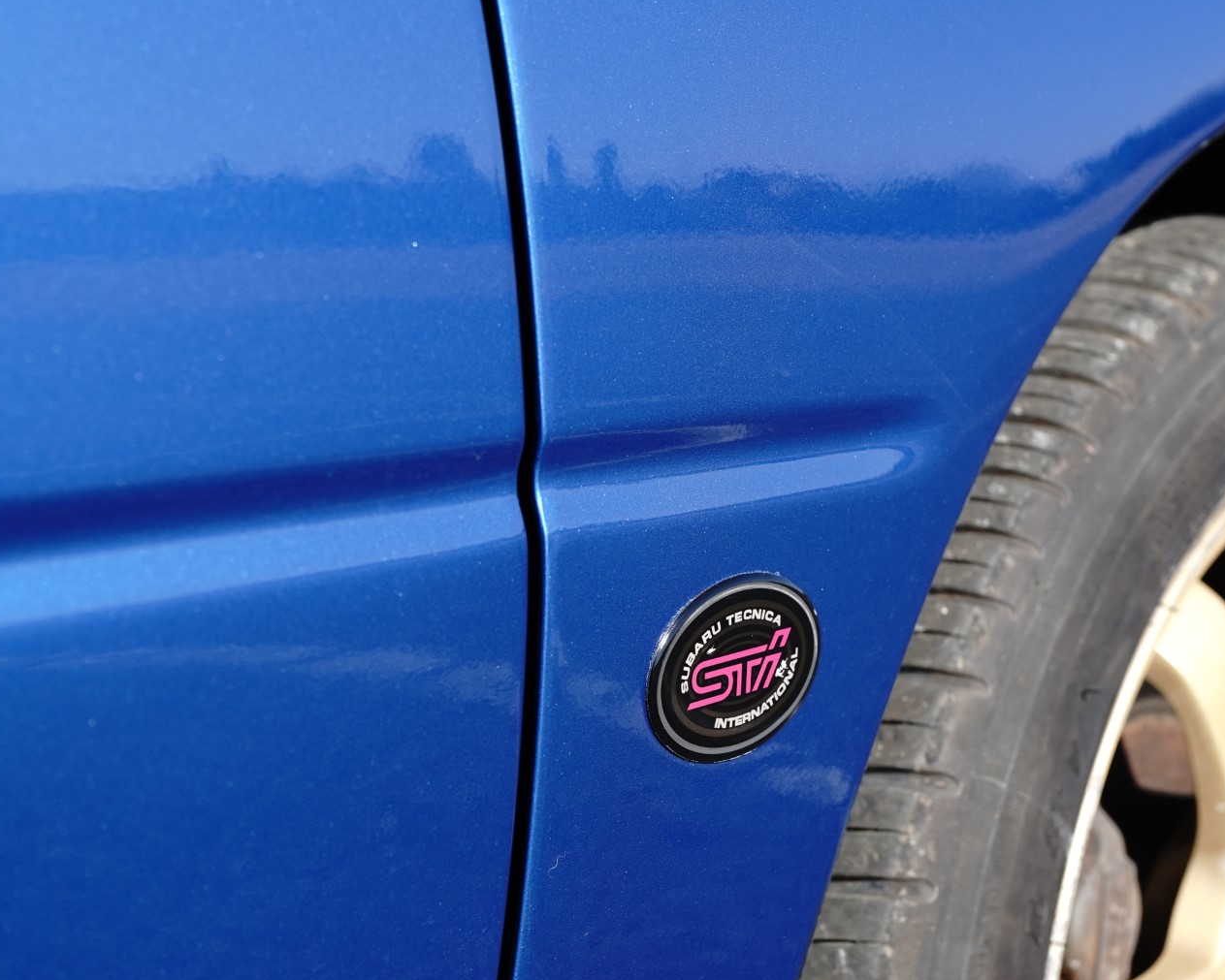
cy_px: 605
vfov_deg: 29.1
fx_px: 1886
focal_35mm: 52
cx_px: 683
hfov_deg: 35.9
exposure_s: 1/1250
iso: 400
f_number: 5.6
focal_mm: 35
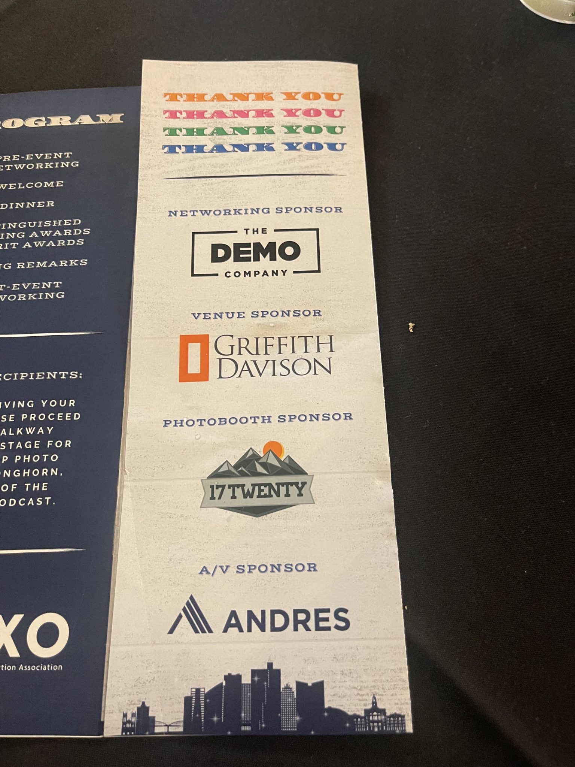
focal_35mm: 26
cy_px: 384
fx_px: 576
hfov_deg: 53.1
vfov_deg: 67.3
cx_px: 288
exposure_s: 1/40
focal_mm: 5.1
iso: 500
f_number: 1.6
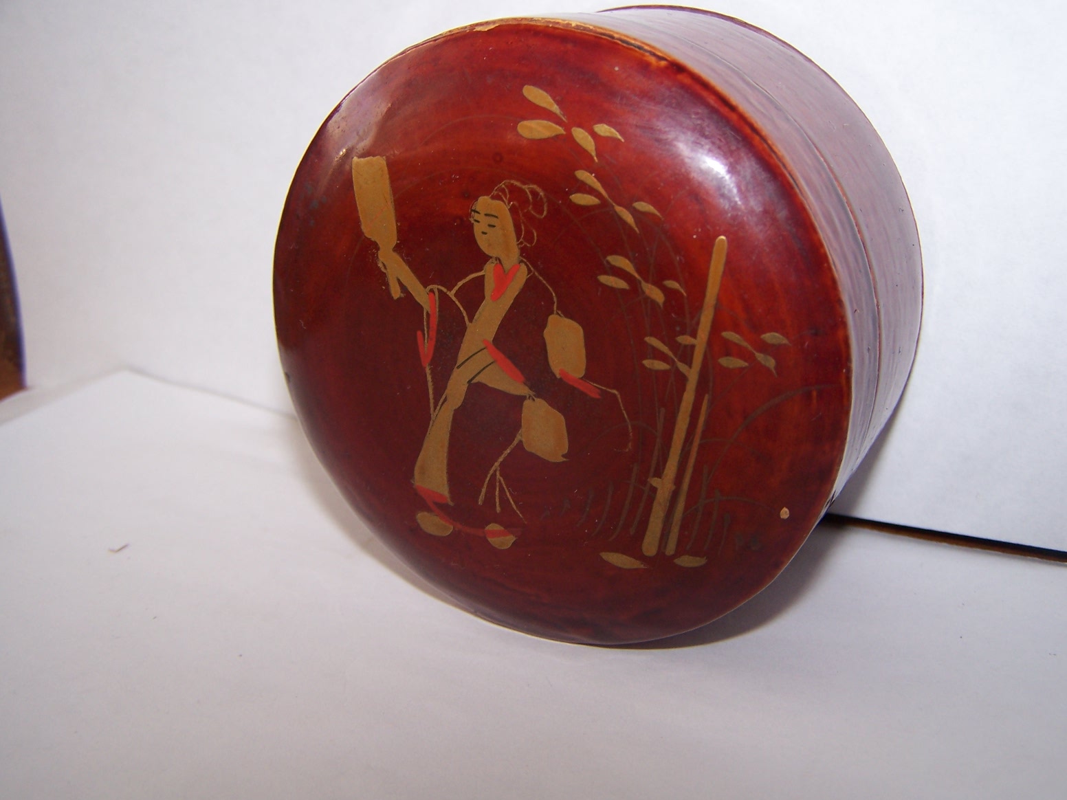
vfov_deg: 37.7
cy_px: 400
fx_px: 1171
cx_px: 534
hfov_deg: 49.0
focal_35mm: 38
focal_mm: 6.3
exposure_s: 1/60
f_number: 2.8
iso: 80
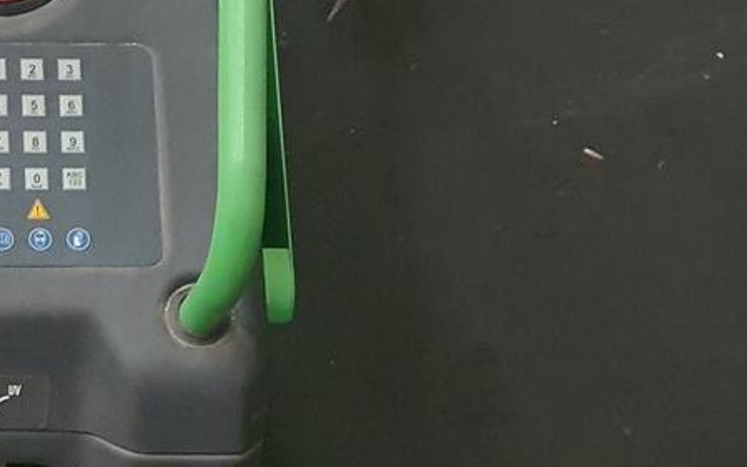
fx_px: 1874
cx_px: -92
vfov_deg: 14.0
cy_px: 448
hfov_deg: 21.3
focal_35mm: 92
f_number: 1.5
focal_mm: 4.3
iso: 500
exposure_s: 1/14
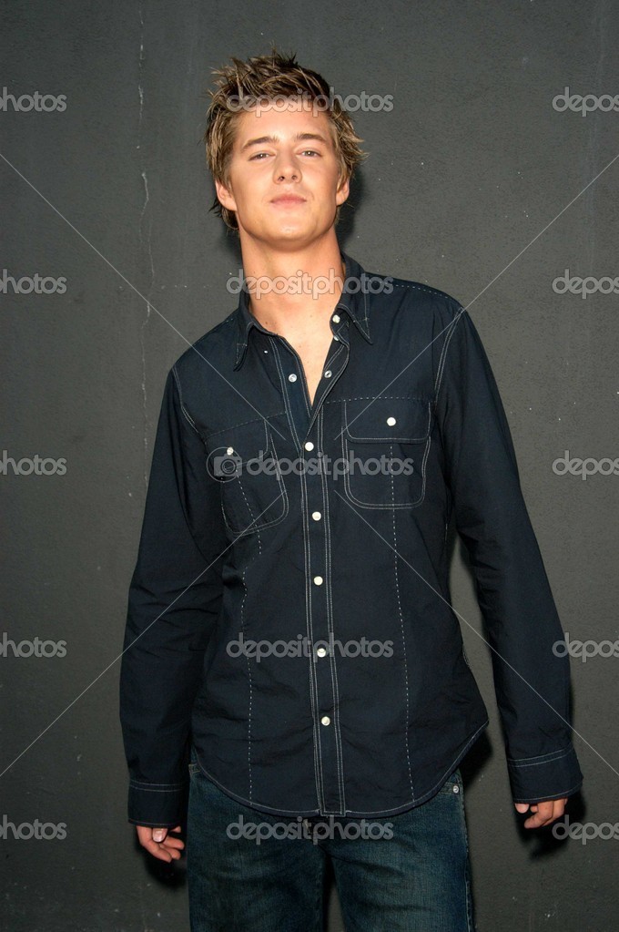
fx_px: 1551
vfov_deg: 33.4
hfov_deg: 22.6
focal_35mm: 60
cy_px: 466
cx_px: 310
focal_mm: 40
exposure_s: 1/180
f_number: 7.1
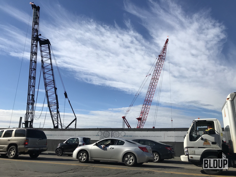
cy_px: 88
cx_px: 118
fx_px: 191
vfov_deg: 49.7
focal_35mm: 28
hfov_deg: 63.4
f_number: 1.8
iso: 20
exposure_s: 1/4367
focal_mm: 3.99
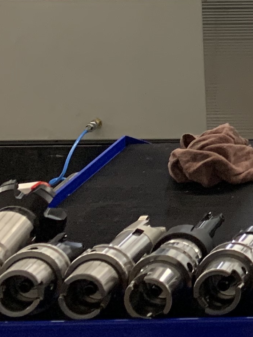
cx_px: 591
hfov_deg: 11.2
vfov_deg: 16.4
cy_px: -103
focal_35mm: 113
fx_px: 1101
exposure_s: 1/53
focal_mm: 4.25
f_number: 1.8
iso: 125
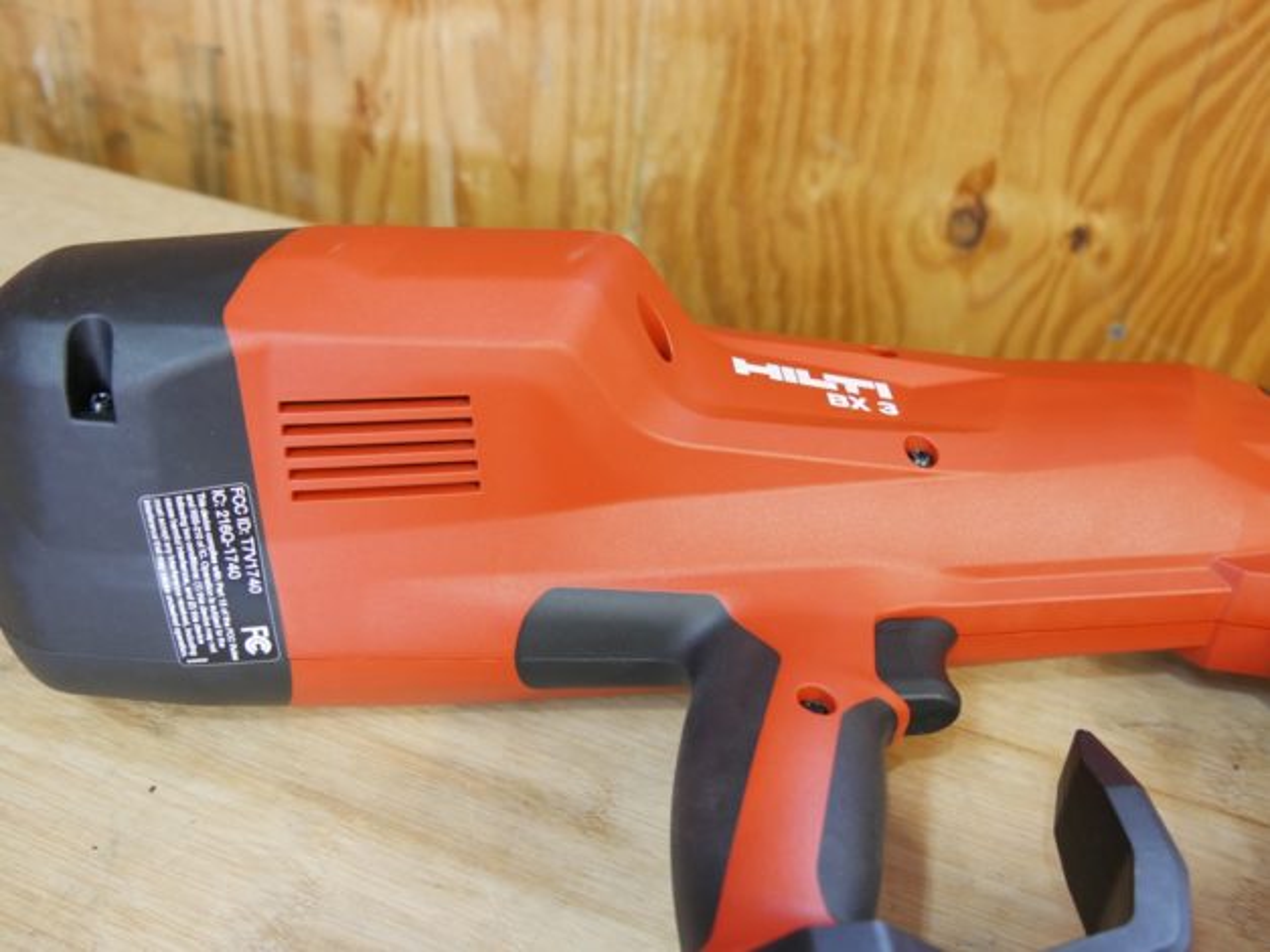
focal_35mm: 38
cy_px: 476
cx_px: 635
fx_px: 1394
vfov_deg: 37.7
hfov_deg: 49.0
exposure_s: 1/60
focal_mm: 19
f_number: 3.8
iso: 1250
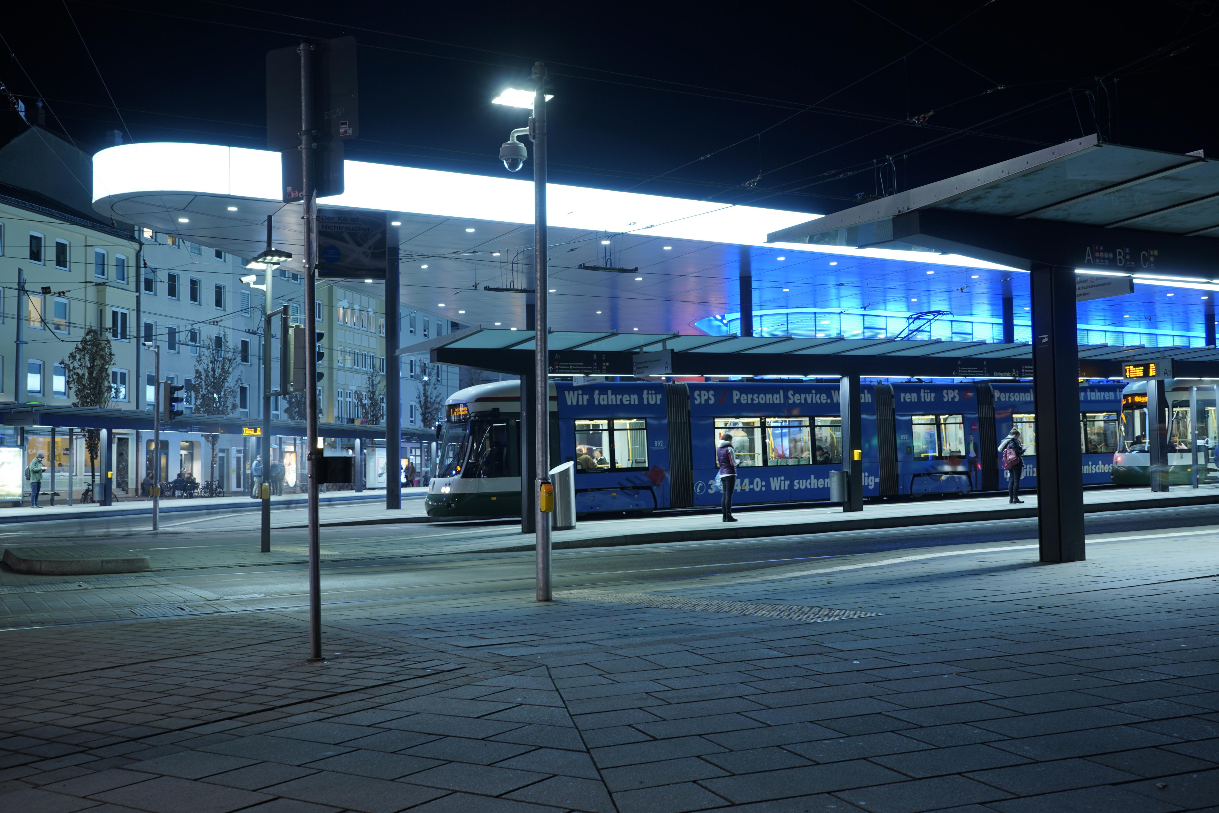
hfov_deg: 55.8
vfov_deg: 38.9
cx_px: 610
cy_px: 406
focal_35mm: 34
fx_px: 1151
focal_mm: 34
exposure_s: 2.5
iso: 100
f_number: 8
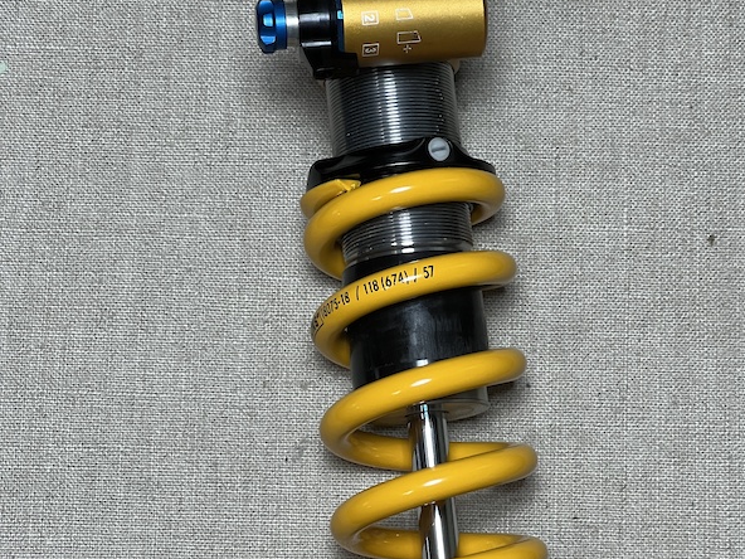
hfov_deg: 18.9
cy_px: 311
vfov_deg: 14.2
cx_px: 376
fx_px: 2238
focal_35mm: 104
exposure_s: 1/120
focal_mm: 9
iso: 200
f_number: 2.8
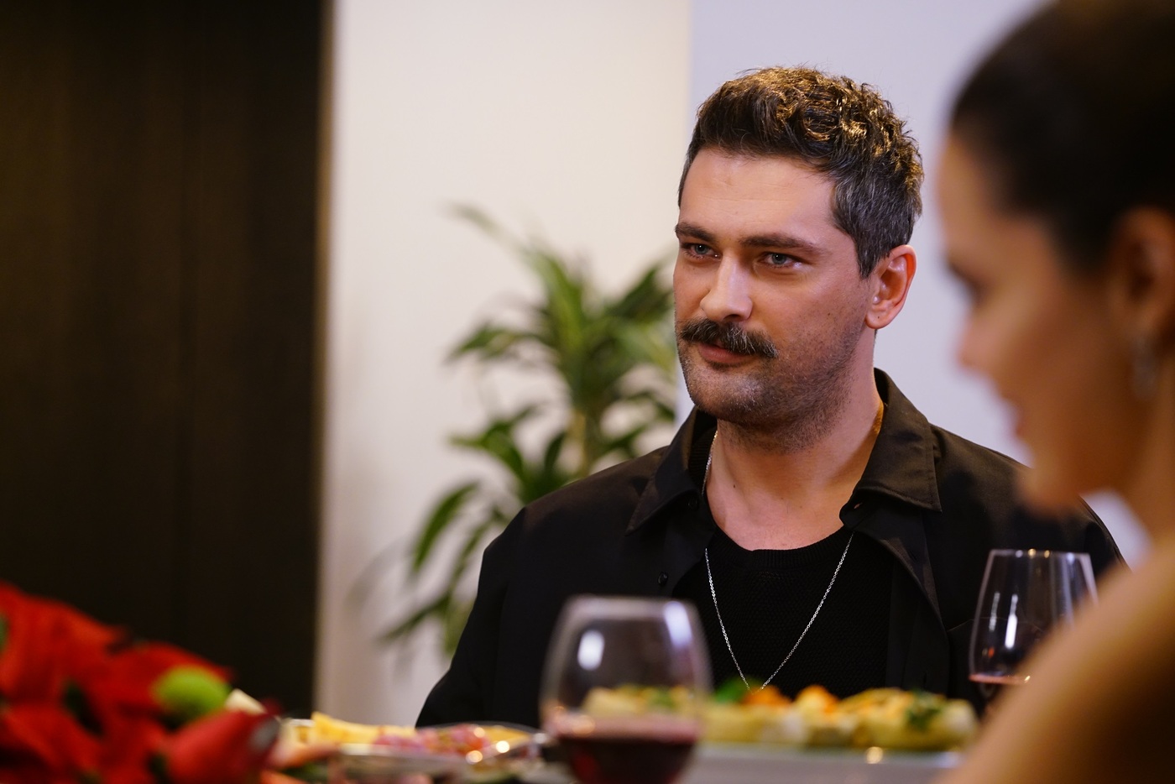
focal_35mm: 166
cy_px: 392
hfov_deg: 12.4
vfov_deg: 8.3
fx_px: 5419
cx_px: 588
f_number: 4
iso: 2000
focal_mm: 166
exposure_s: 1/25
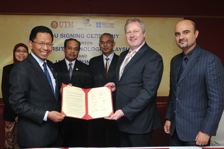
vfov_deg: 35.8
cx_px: 107
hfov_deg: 51.9
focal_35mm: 37
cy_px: 79
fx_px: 230
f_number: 6.3
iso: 400
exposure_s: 1/60
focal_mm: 22
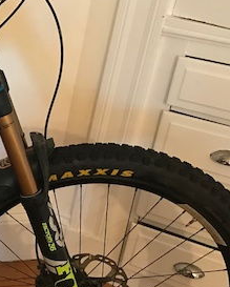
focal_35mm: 80
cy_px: 170
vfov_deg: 23.8
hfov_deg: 16.9
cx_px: -140
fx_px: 680
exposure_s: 1/9
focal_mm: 3.99
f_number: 1.8
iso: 100
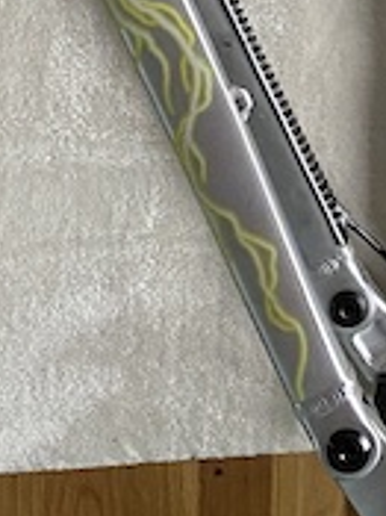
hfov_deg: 12.3
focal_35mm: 119
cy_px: -545
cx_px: 345
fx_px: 1771
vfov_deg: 13.8
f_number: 1.8
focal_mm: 4.25
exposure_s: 1/40
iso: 500
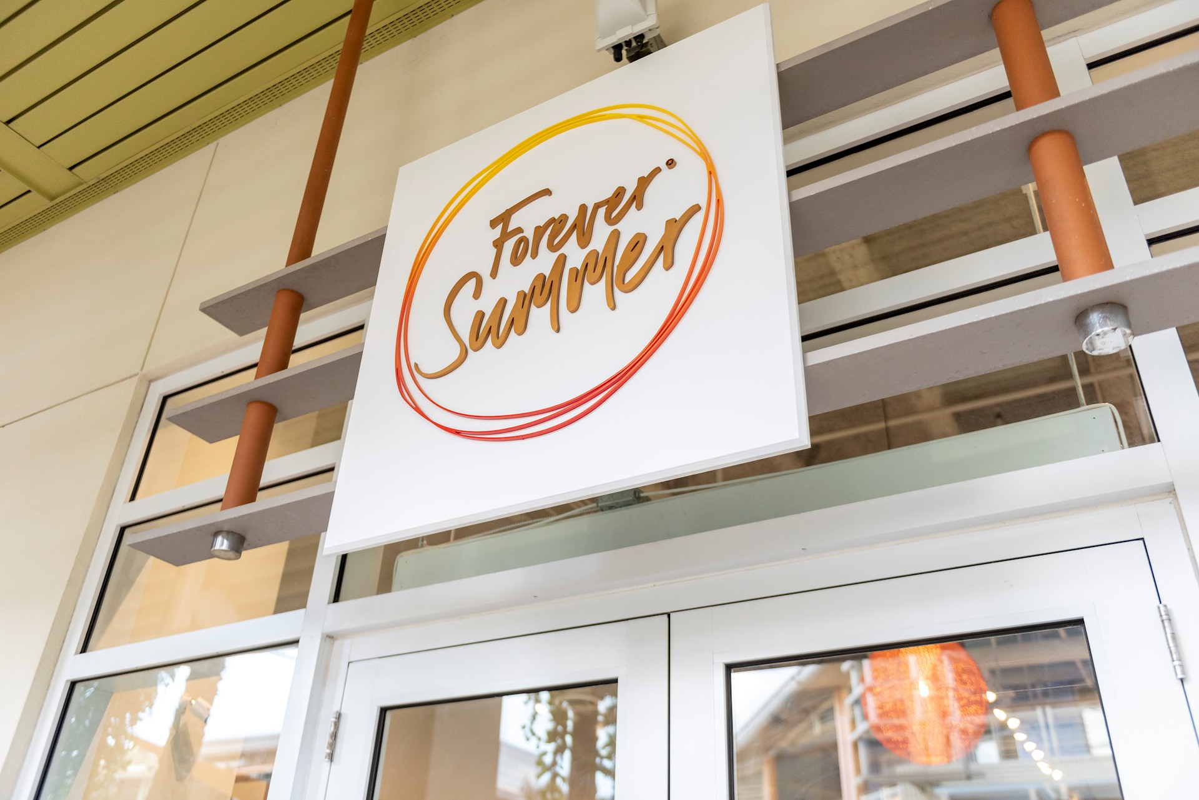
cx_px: 600
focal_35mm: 29
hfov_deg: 63.6
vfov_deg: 45.0
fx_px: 966
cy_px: 400
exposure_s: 1/640
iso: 500
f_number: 2.8
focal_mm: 29
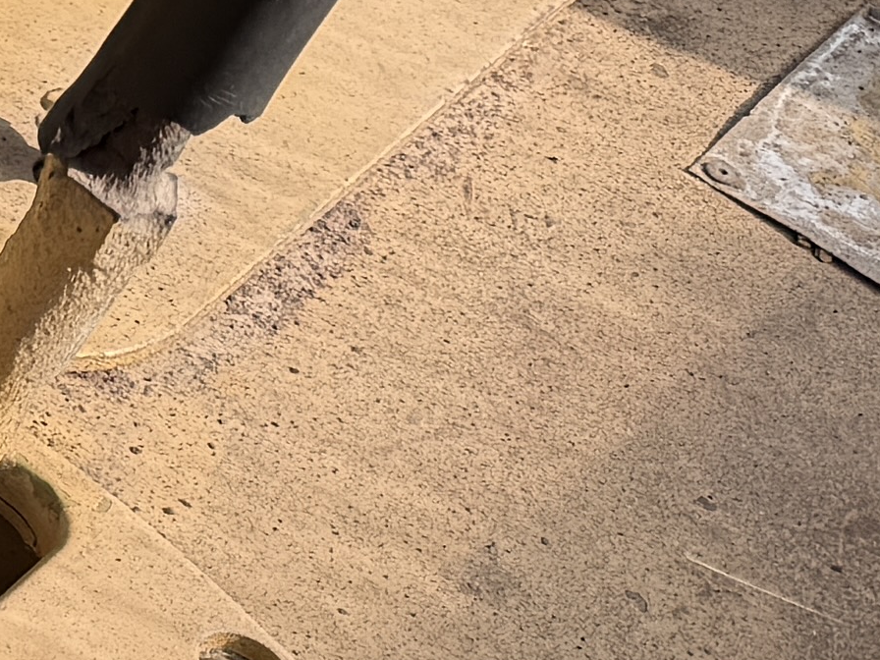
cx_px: -1708
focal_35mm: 153
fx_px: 3890
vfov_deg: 9.5
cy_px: -227
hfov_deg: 9.9
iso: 80
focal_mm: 6.76
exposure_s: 1/931
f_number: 1.78
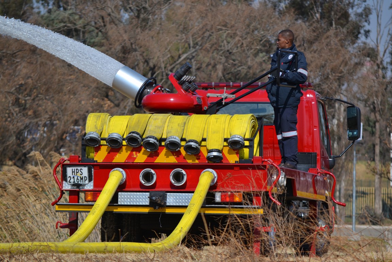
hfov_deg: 6.9
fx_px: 3266
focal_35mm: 300
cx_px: 196
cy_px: 131
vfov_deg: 4.6
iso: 400
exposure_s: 1/2000
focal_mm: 200
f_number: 7.1
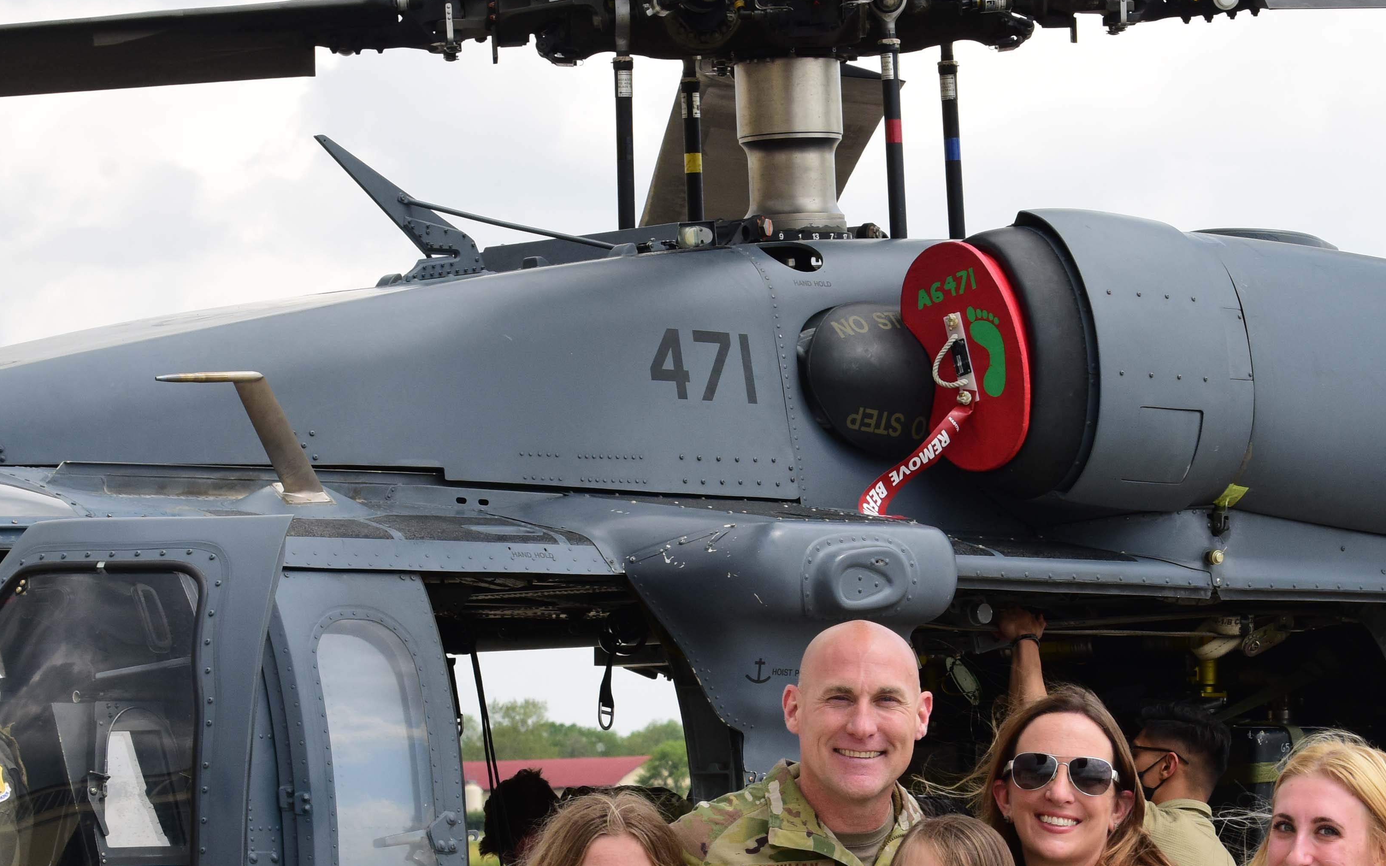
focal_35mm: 162
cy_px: 723
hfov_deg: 12.9
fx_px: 6119
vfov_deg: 8.1
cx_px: 840
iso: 500
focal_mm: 70
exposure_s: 1/500
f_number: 11
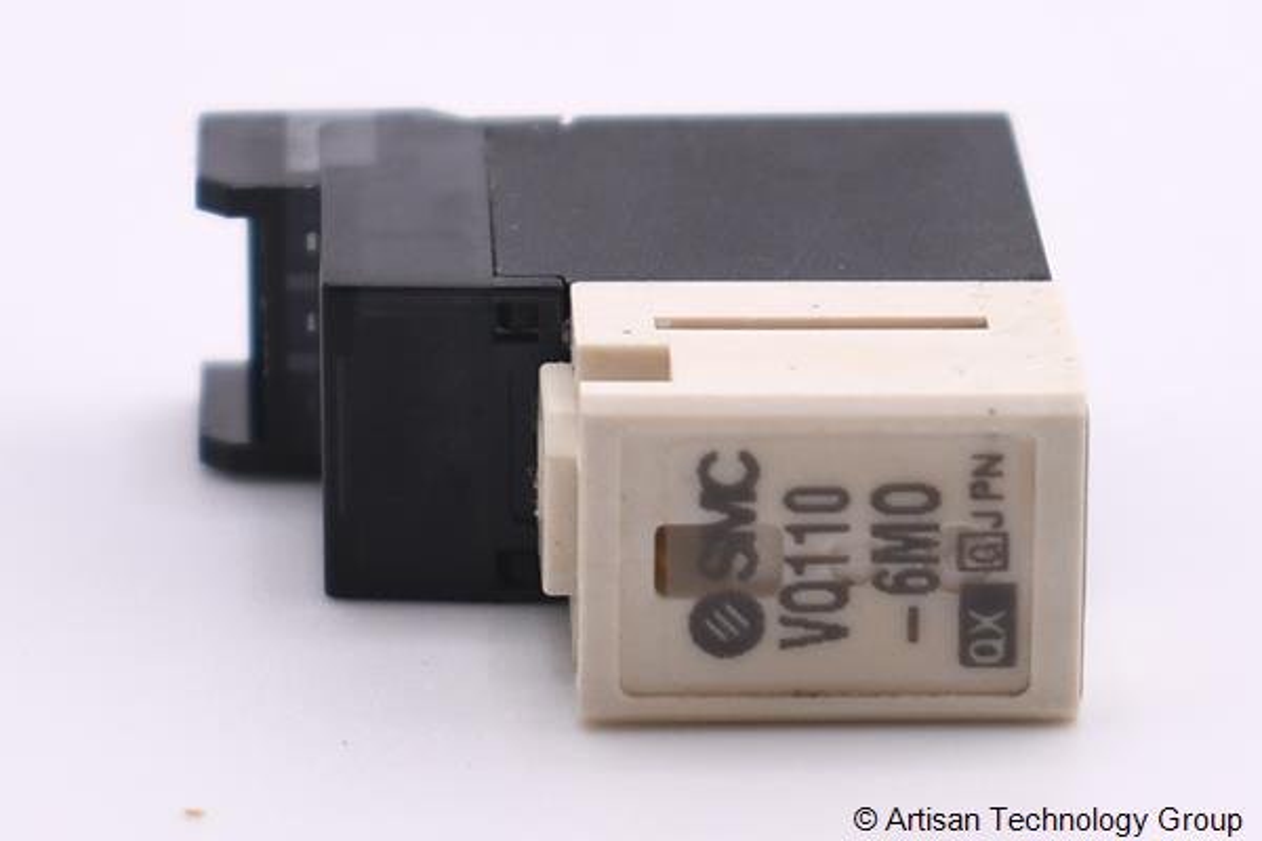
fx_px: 2349
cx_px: 631
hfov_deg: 30.1
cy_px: 420
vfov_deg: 20.3
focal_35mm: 67
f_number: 5.6
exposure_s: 1/100
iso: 125
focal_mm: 45
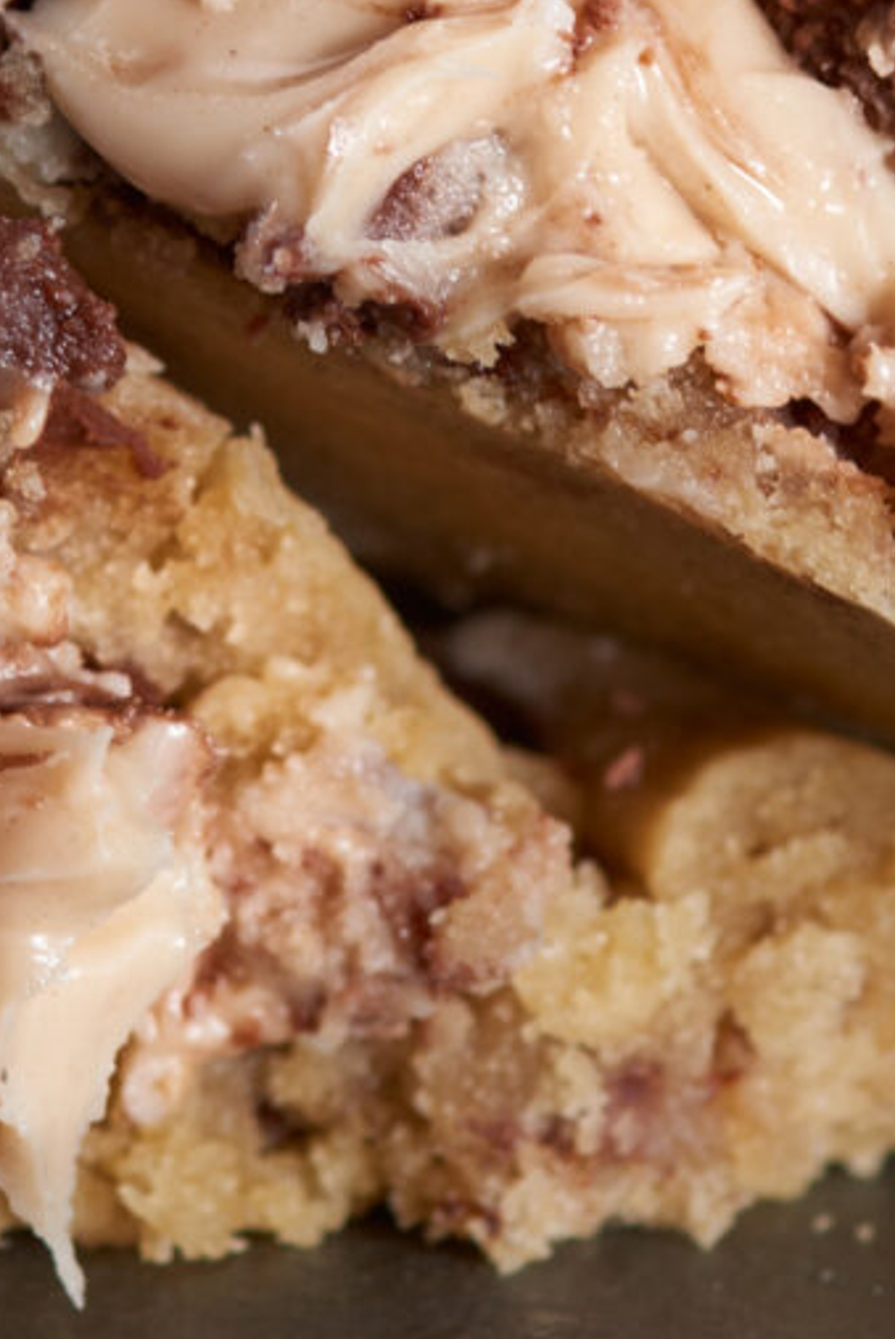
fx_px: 15778
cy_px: -224
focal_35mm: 424
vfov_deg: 4.8
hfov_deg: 3.2
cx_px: -154
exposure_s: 1/125
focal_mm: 105
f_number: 8
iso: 64
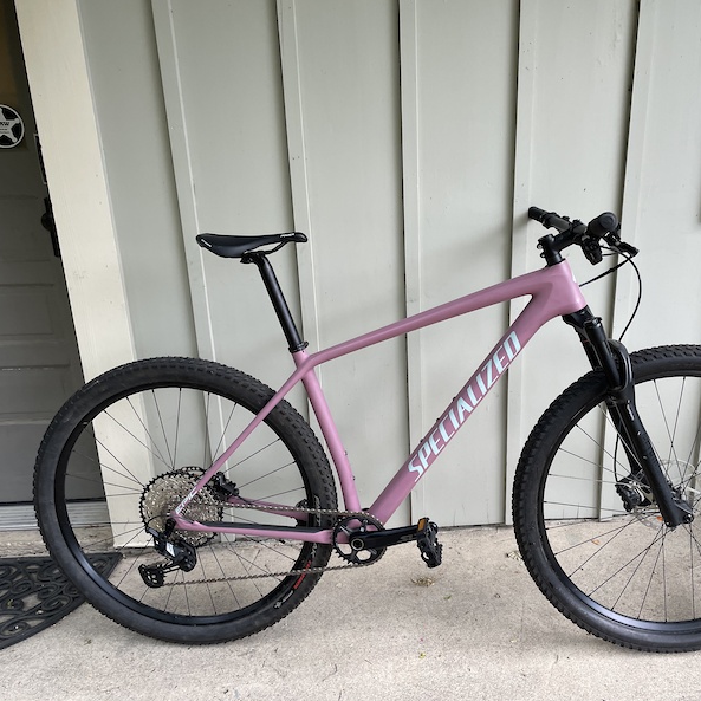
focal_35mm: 31
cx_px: 414
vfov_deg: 52.5
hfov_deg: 52.2
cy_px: 353
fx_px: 710
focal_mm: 4.2
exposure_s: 1/121
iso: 64
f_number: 1.6
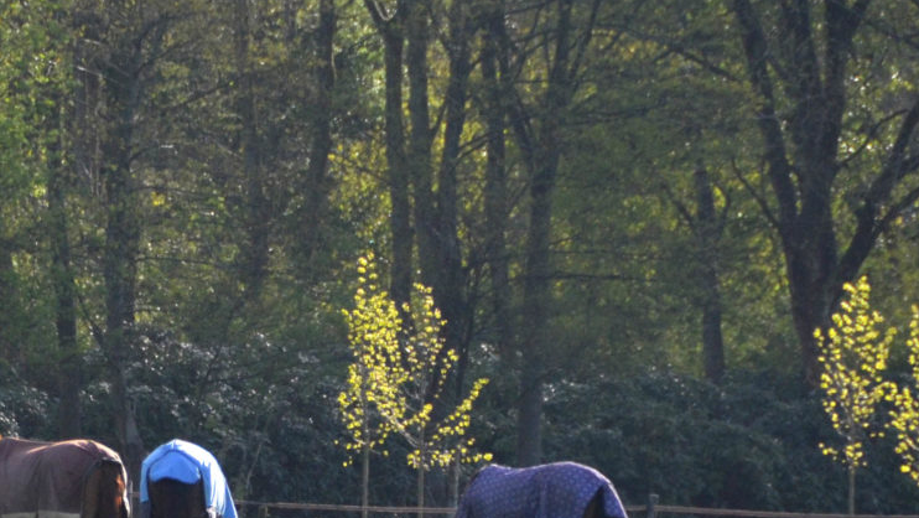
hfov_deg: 4.2
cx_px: -40
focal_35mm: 519
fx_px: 12652
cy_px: 532
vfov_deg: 2.3
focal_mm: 120
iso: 500
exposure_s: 1/1250
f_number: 5.6
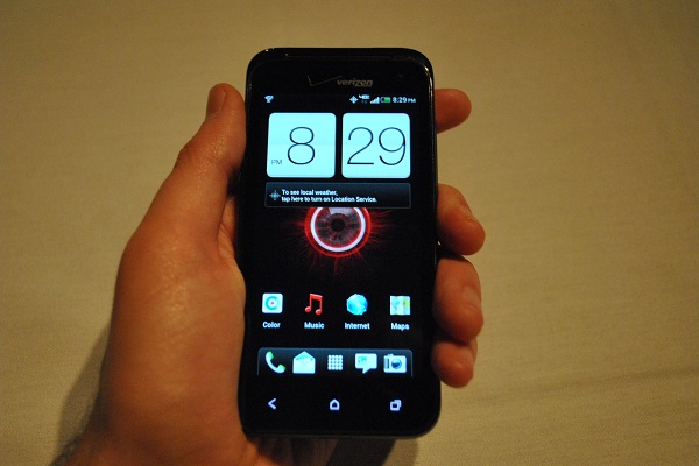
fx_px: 757
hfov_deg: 49.6
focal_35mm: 39
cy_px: 233
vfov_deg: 34.2
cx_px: 350
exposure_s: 1/30
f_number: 4.2
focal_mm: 26
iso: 1100
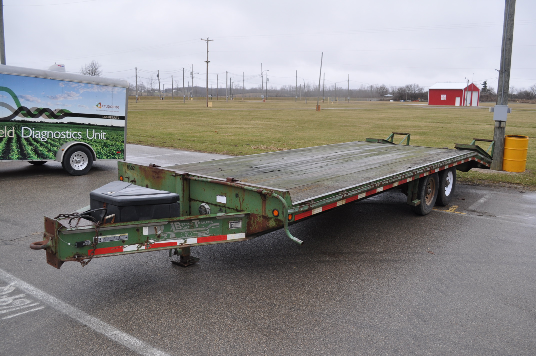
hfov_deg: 62.0
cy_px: 178
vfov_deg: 43.5
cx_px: 268
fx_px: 446
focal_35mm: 30
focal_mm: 20
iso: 400
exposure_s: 1/125
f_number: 5.6
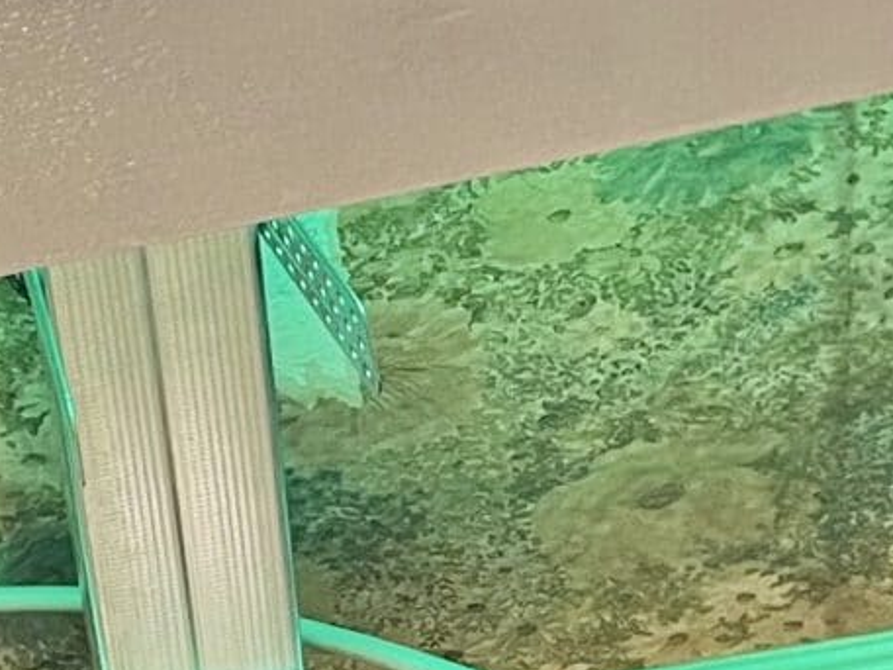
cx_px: -1545
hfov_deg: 10.6
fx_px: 3766
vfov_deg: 10.2
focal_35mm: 146
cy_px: 431
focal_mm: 5.7
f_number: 1.5
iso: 64
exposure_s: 1/50
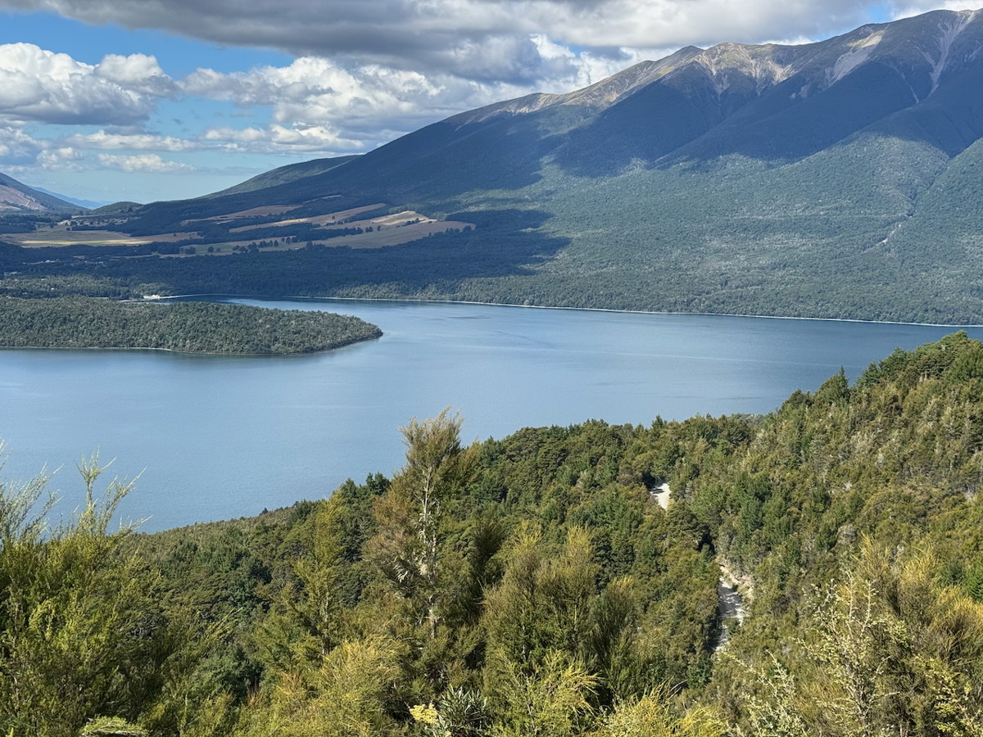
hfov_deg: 39.7
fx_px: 1363
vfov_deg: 30.3
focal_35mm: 48
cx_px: 492
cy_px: 368
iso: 64
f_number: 1.78
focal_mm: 6.76
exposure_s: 1/2611
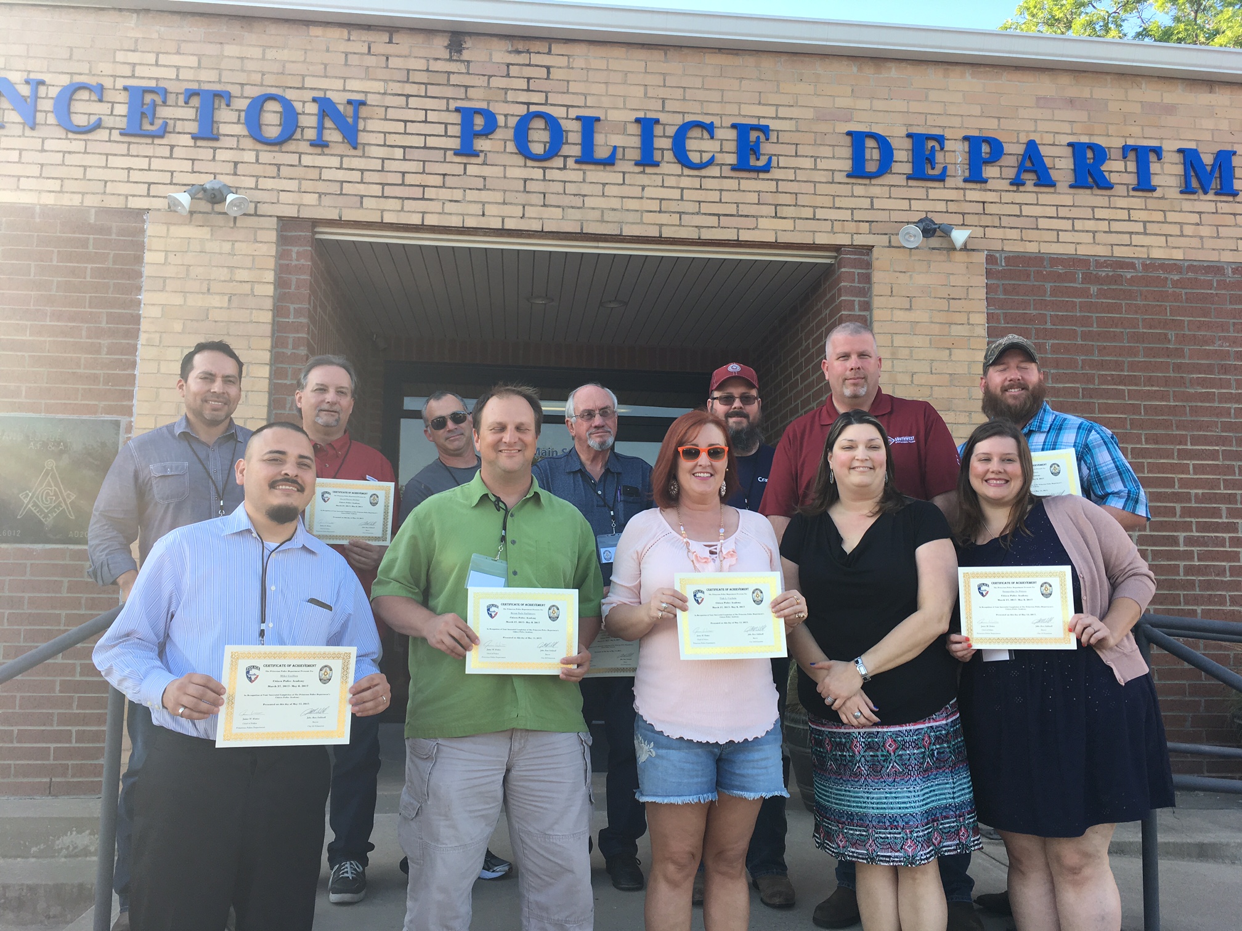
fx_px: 1041
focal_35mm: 29
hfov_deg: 61.7
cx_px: 621
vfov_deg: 48.2
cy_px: 466
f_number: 2.2
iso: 25
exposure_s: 1/207
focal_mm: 4.15
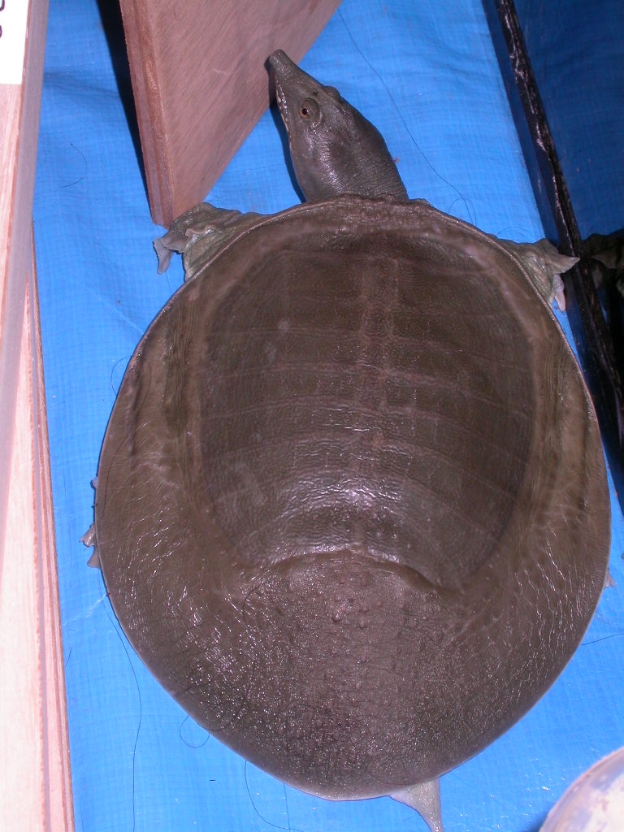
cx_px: 312
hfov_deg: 19.4
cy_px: 416
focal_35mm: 76
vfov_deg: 25.7
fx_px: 1827
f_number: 7
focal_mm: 15.8
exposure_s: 1/60.3
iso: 100
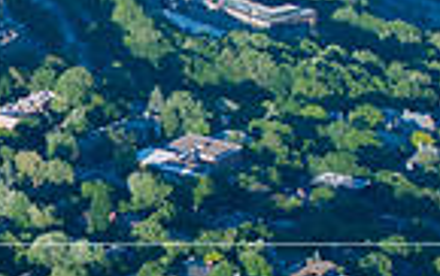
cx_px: -185
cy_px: 165
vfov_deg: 5.1
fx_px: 3109
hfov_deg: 8.0
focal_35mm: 259
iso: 800
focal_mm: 32
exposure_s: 1/640
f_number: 5
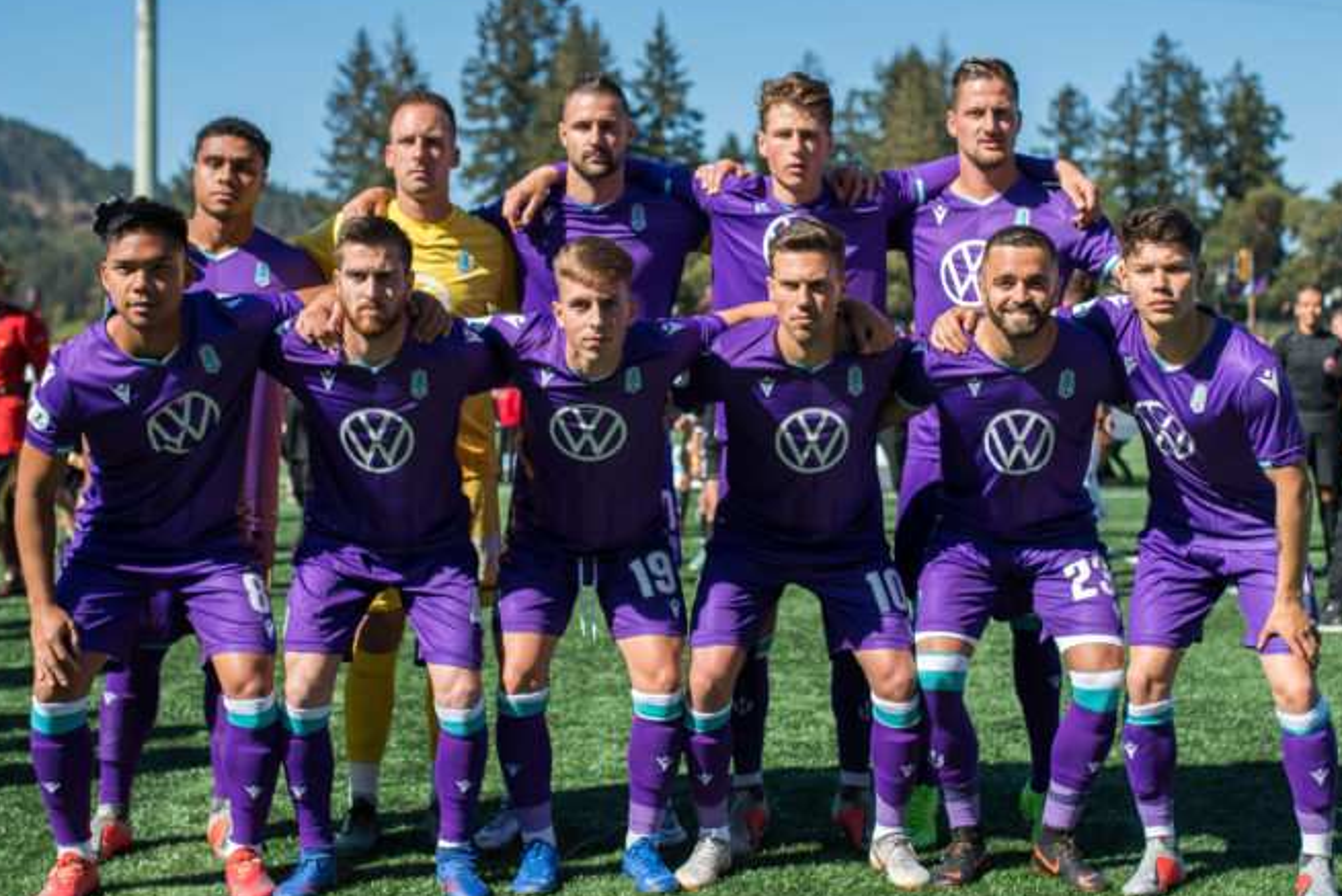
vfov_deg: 23.2
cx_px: 692
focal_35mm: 59
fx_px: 2184
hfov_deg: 34.2
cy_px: 440
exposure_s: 1/8000
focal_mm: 35
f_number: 2.5
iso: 125
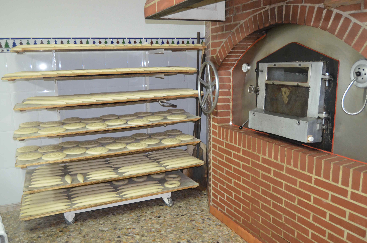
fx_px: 305
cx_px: 184
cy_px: 122
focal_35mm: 30
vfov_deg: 43.4
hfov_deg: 62.0
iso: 2000
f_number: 3.5
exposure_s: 1/60
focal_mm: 20
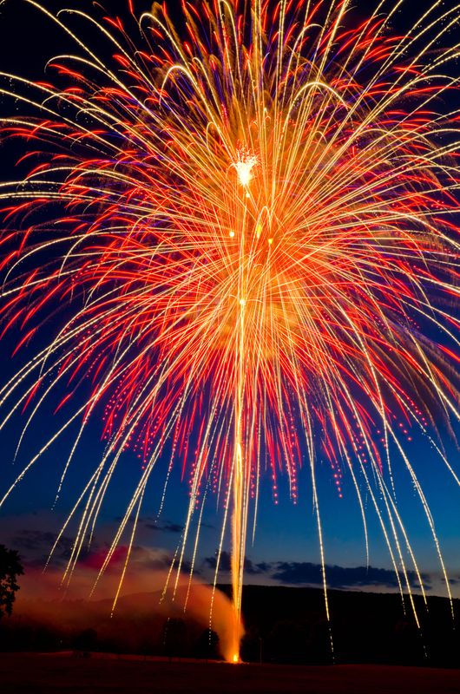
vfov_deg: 70.5
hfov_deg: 50.2
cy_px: 347
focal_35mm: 26
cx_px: 230
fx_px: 491
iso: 100
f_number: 22
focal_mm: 17
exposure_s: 26
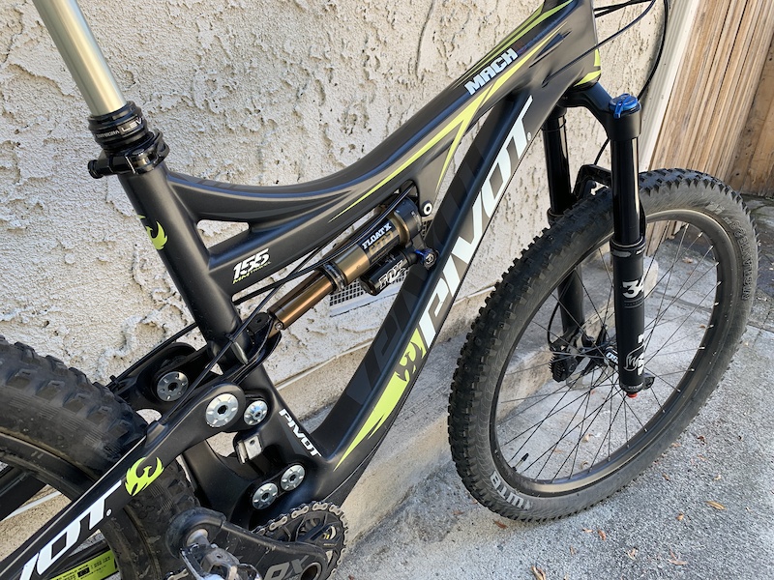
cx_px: 387
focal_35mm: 26
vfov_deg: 53.1
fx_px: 581
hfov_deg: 67.3
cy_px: 290
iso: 25
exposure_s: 1/156
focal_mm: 4.25
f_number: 1.8
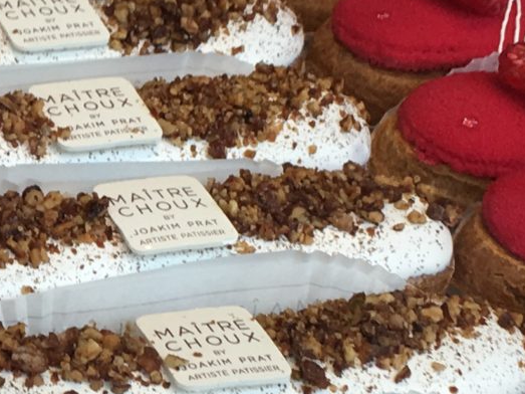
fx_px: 2153
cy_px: 281
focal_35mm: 142
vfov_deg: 10.4
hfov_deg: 13.5
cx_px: -127
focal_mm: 4.15
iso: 32
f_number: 2.2
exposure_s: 1/100
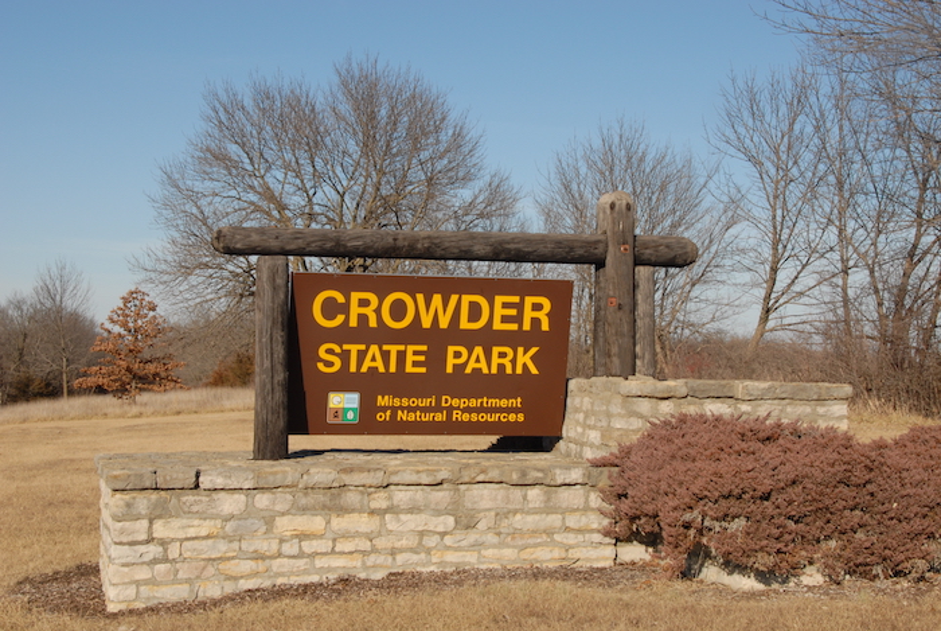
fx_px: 1414
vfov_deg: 25.1
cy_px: 316
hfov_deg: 36.8
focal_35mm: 54
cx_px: 470
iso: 250
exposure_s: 1/125
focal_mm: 36
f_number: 20
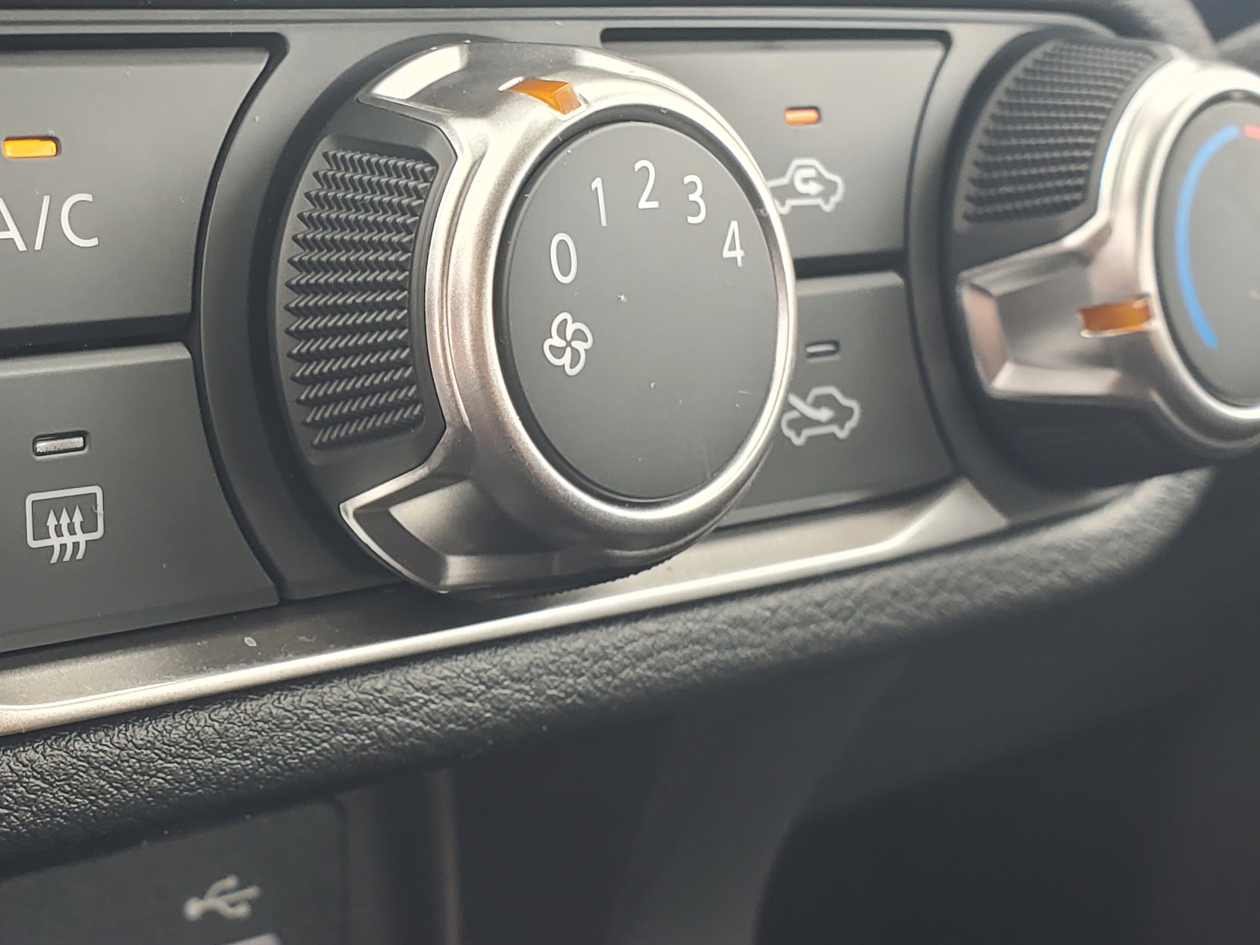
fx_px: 2293
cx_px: 264
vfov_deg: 23.2
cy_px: 369
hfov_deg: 30.0
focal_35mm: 63
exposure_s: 1/120
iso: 64
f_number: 2.4
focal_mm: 4.3
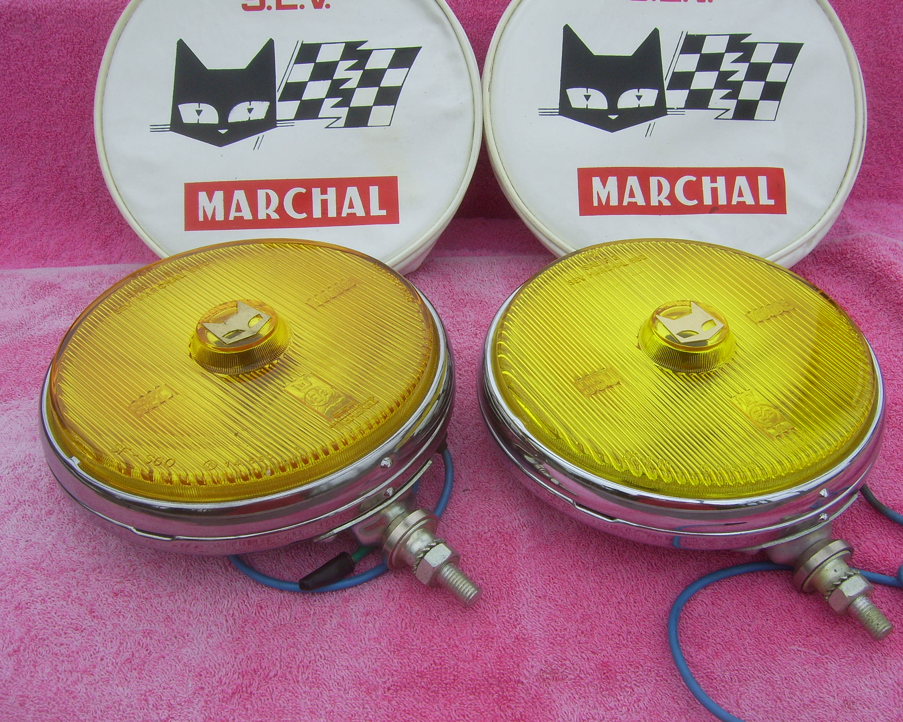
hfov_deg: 45.8
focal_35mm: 40
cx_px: 486
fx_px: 1069
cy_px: 360
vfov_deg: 37.3
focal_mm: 7.8
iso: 50
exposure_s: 1/200
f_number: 6.4
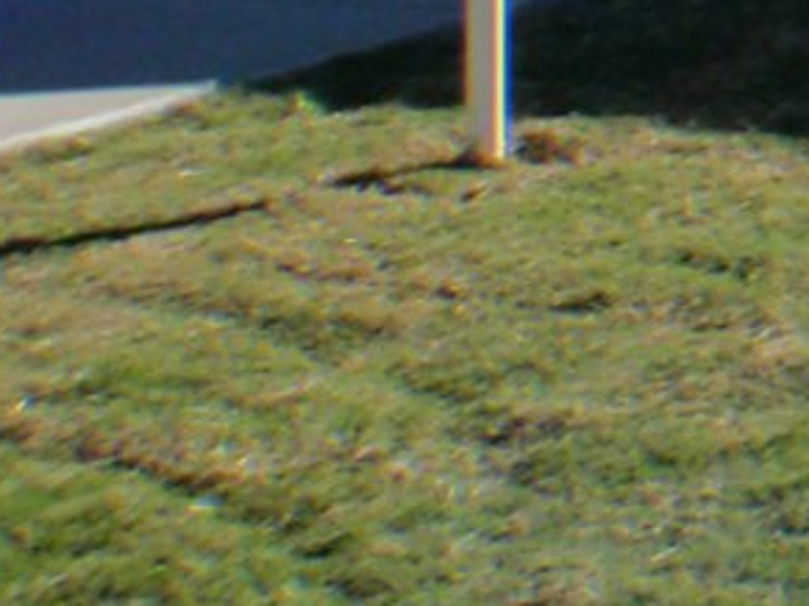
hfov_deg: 8.8
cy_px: -851
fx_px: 4322
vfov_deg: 7.5
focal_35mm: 185
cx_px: 2452
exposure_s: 1/400
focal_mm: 5
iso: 64
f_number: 5
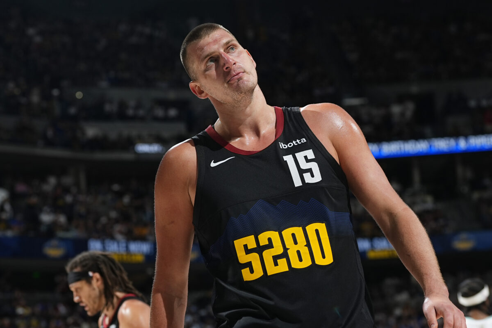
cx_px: 246
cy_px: 164
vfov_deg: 12.2
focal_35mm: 112
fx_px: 1531
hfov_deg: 18.3
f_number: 3.5
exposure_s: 1/1250
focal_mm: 75
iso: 400
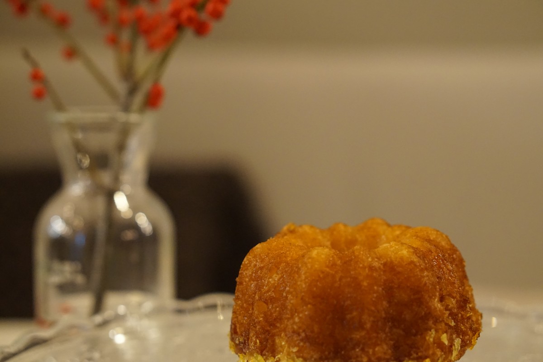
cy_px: 181
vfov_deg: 18.2
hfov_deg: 27.0
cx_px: 272
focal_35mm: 75
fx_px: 1131
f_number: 2.8
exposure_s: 1/160
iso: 3200
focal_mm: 50
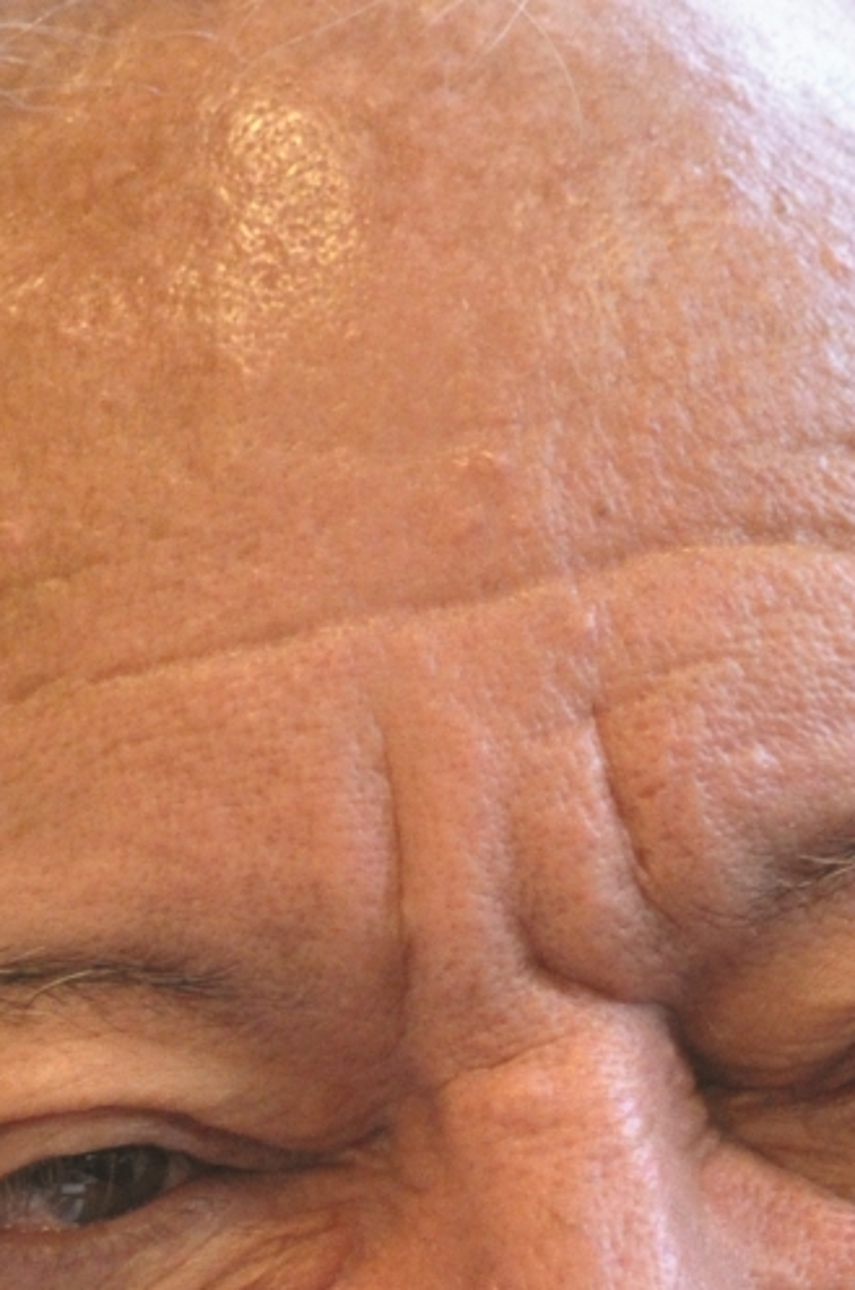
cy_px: 1789
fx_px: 22026
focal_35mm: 616
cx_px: 751
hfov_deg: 2.2
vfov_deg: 3.3
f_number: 4
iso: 1600
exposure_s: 1/125
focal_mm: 95
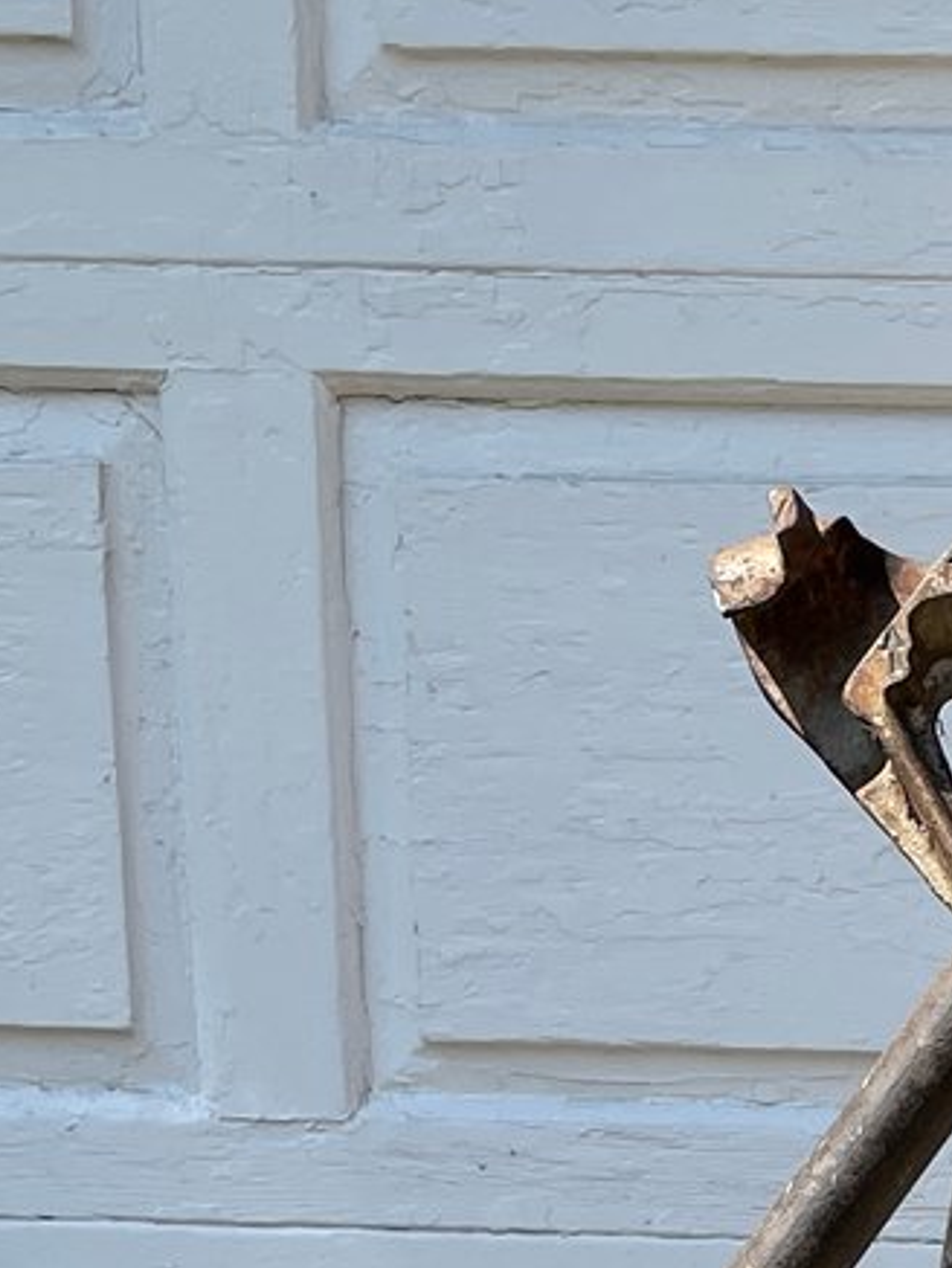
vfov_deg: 15.0
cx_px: 1086
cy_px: 2063
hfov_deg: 12.2
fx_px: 4361
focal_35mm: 119
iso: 32
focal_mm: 4.2
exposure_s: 1/2681
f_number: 1.6
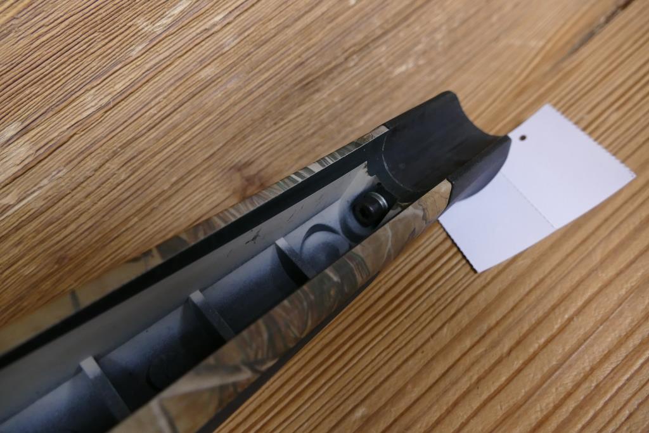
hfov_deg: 69.4
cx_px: 324
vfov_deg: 49.6
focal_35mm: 26
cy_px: 216
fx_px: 469
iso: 800
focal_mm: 9.46
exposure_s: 1/60
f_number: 2.9
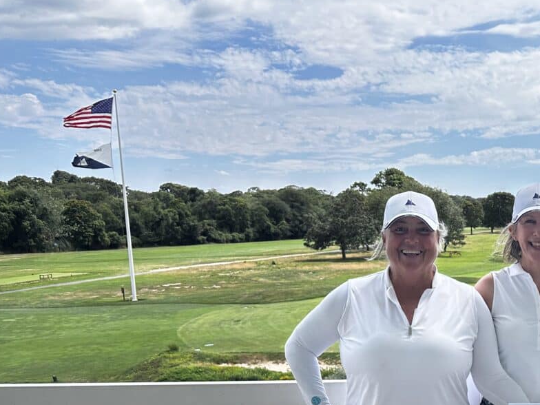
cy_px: 346
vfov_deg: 29.9
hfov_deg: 37.4
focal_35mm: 47
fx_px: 733
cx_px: 500
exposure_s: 1/4016
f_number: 1.78
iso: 80
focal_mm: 6.86
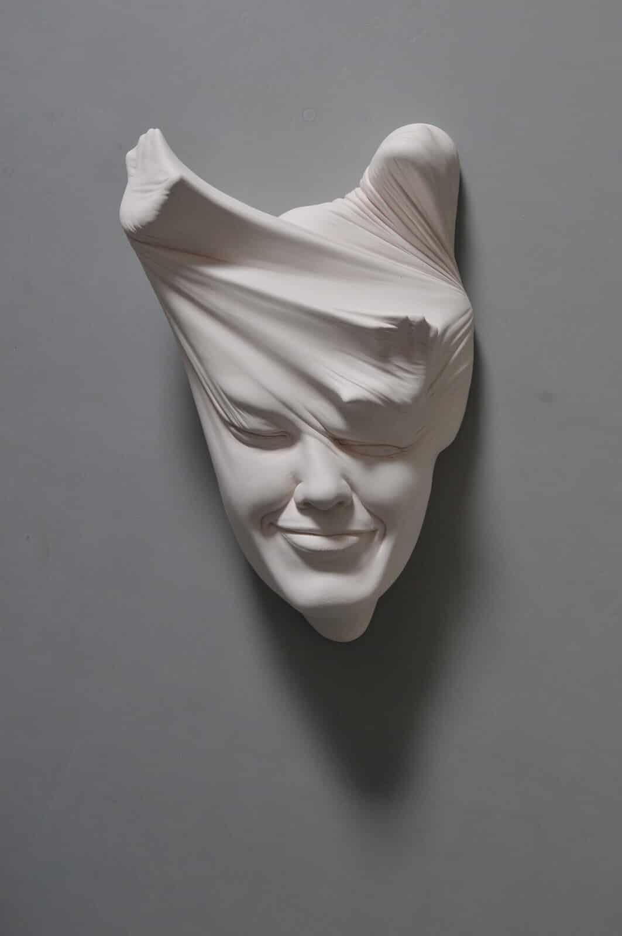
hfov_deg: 26.4
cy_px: 468
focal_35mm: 51
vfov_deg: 38.9
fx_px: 1325
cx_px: 311
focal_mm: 34
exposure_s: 1/160
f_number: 9
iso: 640
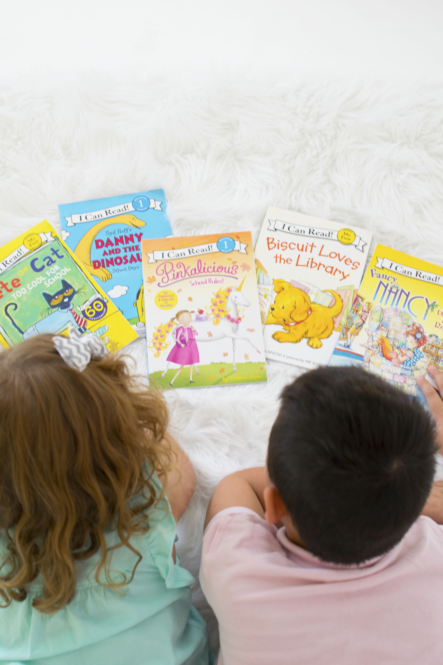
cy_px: 332
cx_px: 222
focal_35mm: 52
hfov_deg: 25.8
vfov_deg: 37.9
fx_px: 969
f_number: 4
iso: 200
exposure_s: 1/30
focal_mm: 35
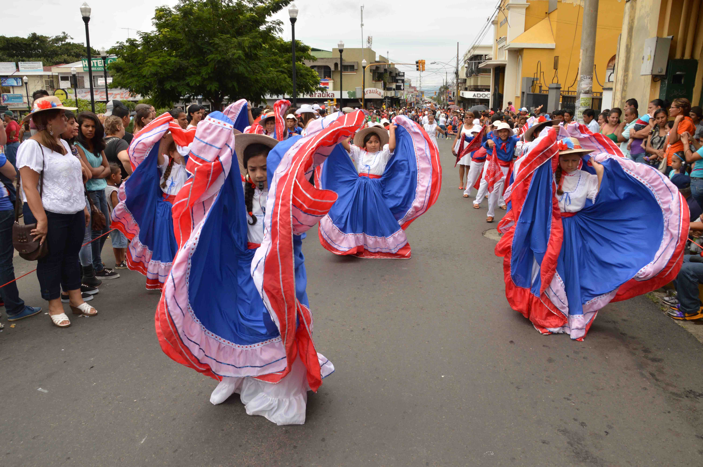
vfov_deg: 47.8
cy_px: 234
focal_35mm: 27
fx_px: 527
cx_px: 352
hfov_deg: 67.4
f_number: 9
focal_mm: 18
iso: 100
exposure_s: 1/200
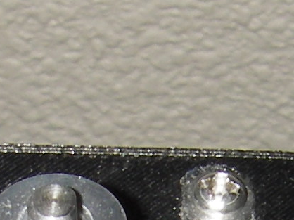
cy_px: 477
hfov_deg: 8.5
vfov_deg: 6.2
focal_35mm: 233
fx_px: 1978
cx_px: 136
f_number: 6.6
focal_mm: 6.3
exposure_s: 1/30
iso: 50
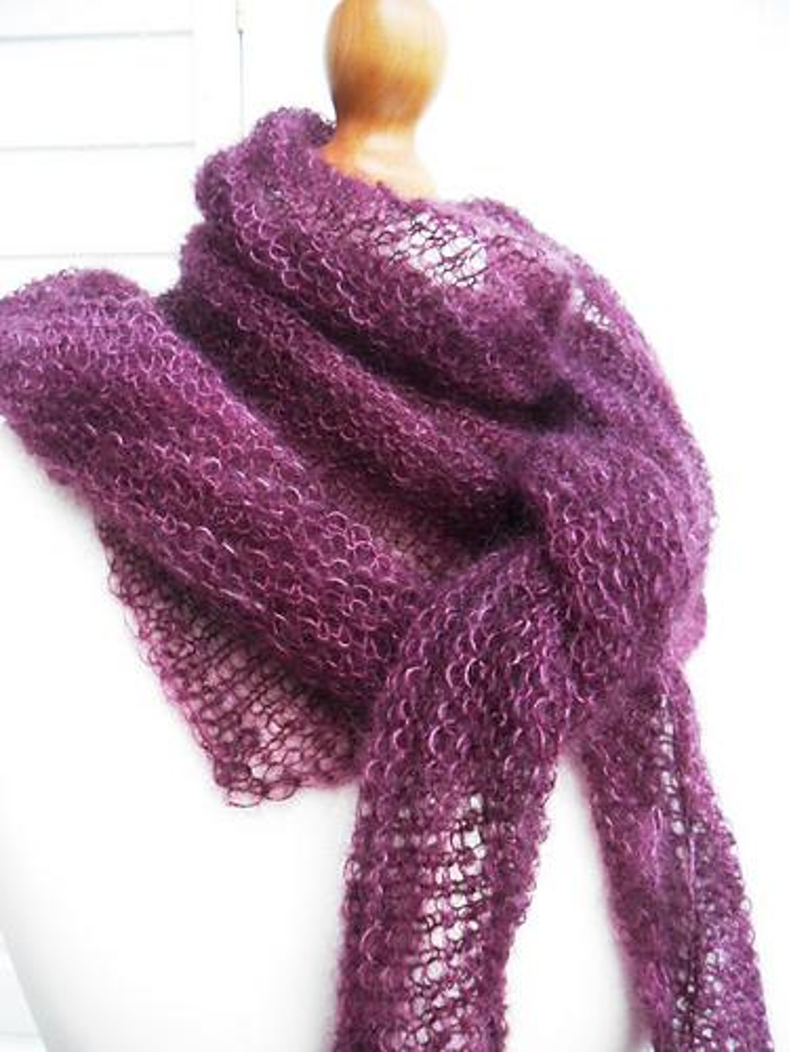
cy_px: 526
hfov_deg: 51.4
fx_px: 821
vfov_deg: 65.3
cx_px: 394
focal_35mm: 27
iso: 200
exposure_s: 1/180
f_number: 3.5
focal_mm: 4.9
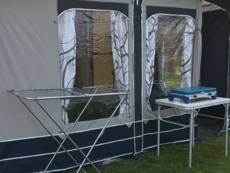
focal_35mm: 51
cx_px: 94
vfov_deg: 28.5
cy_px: 98
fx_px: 339
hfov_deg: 37.4
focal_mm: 4.15
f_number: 2.2
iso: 25
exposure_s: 1/455
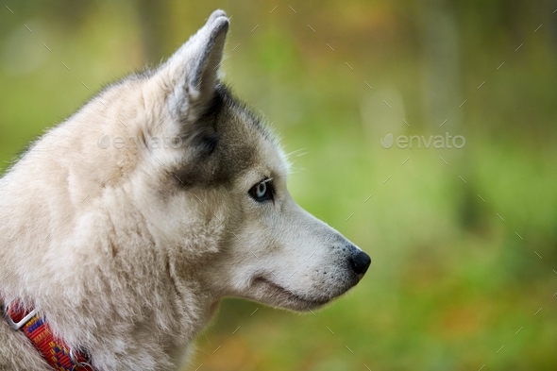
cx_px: 278
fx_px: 2475
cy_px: 186
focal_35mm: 160
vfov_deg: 8.6
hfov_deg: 12.8
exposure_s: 1/800
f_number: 3.2
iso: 640
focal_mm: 160
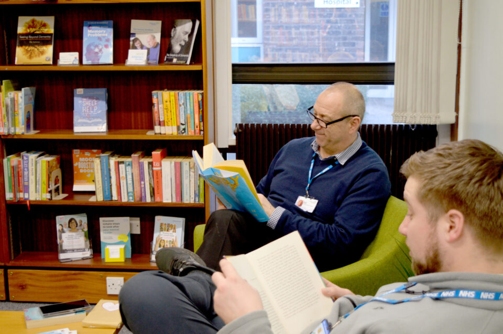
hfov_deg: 35.1
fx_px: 796
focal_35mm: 57
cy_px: 167
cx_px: 252
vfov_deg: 23.7
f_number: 4.8
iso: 720
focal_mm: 38
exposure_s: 1/60
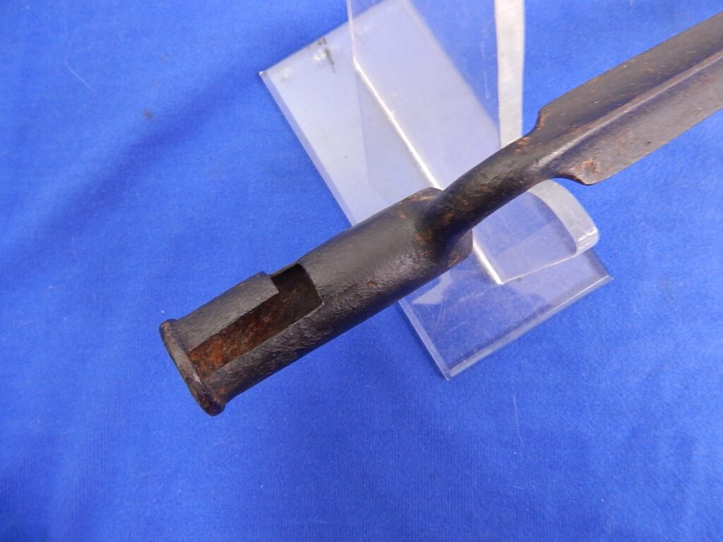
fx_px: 459
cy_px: 271
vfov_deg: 61.1
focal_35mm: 22
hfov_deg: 76.4
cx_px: 362
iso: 400
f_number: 3
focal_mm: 4
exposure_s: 1/8
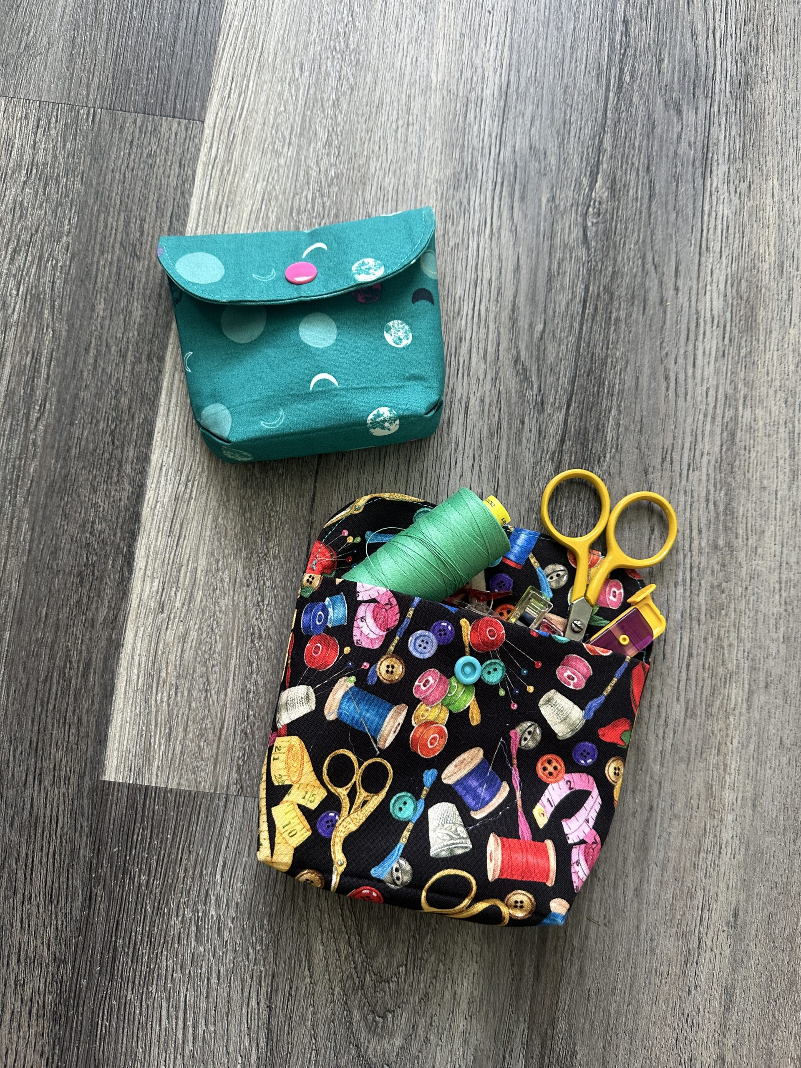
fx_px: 740
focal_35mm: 24
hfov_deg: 56.8
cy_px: 534
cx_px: 400
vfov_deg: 71.6
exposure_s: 1/60
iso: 250
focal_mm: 6.86
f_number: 1.78
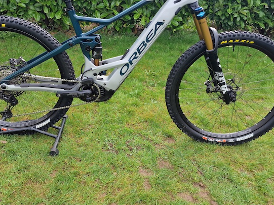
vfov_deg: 41.3
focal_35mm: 34
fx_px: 269
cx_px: 129
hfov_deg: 53.9
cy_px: 69
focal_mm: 6.4
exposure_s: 1/180
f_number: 1.8
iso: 50
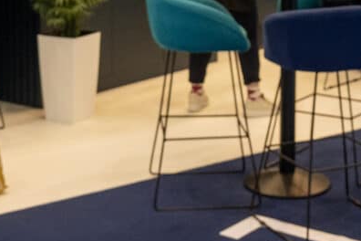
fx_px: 933
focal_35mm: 93
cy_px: -74
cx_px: 207
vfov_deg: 14.1
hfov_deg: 21.9
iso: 1000
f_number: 3.5
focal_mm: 16
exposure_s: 1/125
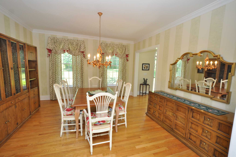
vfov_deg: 77.2
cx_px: 118
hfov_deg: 100.5
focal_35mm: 15
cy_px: 78
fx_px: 98
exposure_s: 1/60
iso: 560
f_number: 4
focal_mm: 10
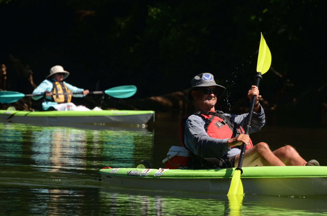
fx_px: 3953
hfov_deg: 4.7
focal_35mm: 436
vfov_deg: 3.1
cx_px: 230
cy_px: 125
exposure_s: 1/500
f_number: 9
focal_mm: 200
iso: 800
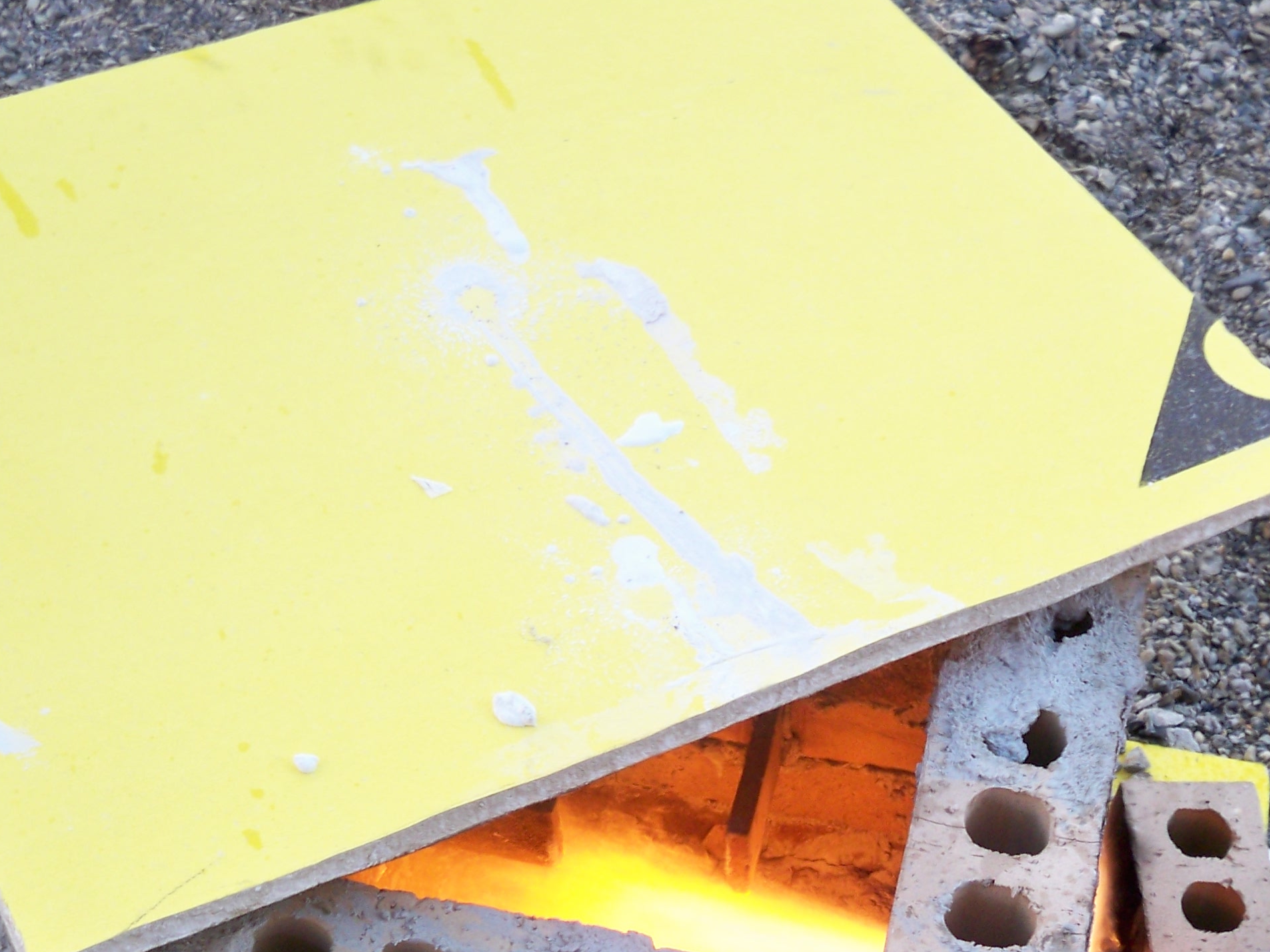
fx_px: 2458
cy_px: 894
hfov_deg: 28.8
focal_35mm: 67
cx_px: 835
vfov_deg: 21.3
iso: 80
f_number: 3.1
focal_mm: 6.3
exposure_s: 1/60
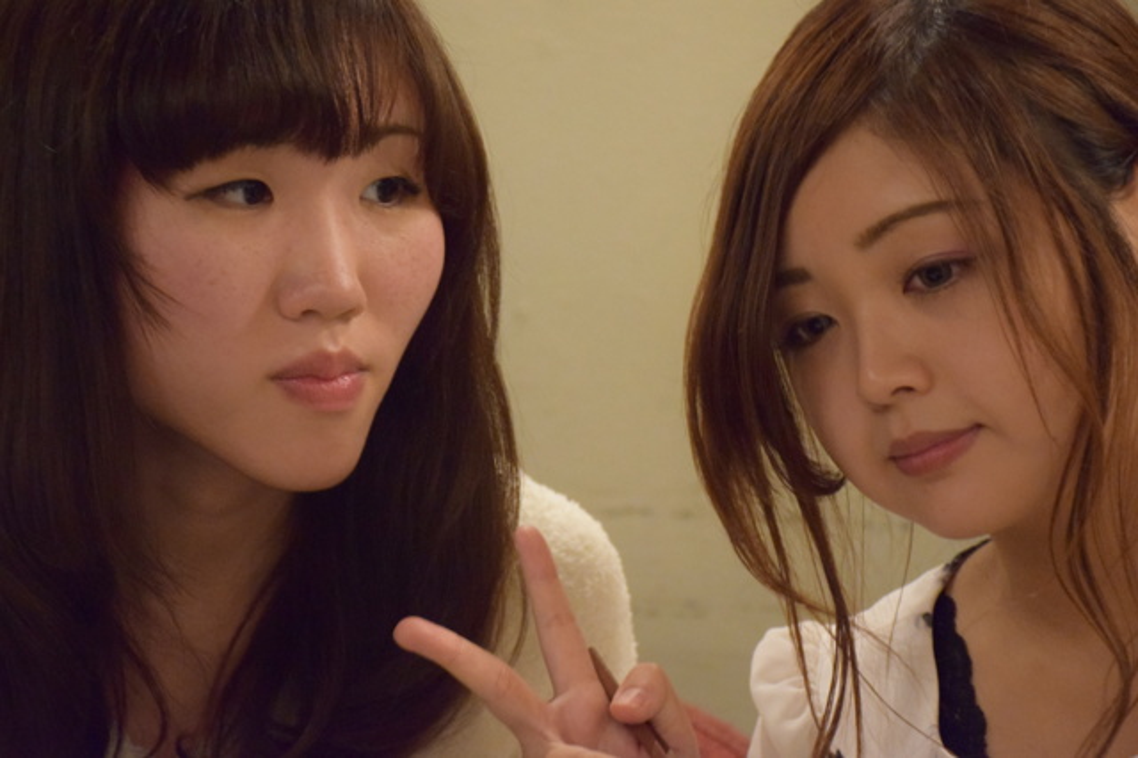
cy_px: 379
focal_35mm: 128
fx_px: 4028
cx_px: 569
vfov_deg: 10.7
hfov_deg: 16.1
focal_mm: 85
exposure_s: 1/50
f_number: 5.3
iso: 6400
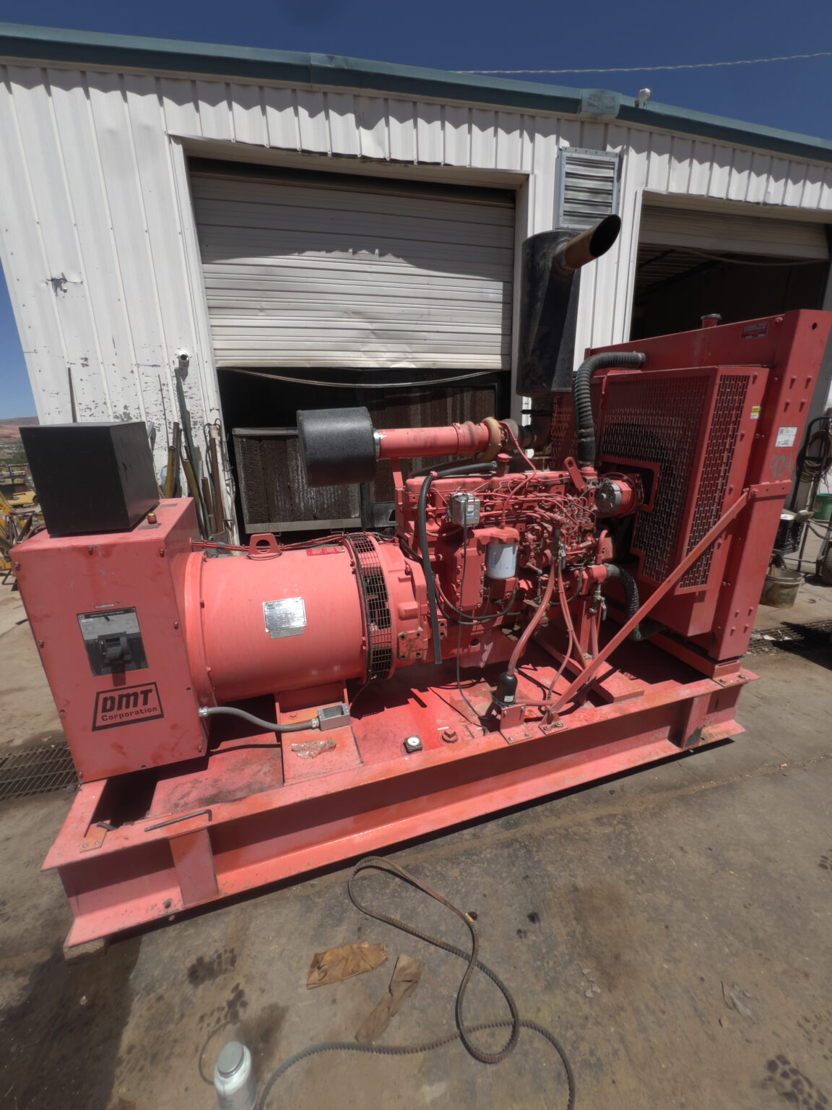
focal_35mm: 13
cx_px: 416
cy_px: 555
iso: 32
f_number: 1.8
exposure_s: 1/1597
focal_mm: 1.57
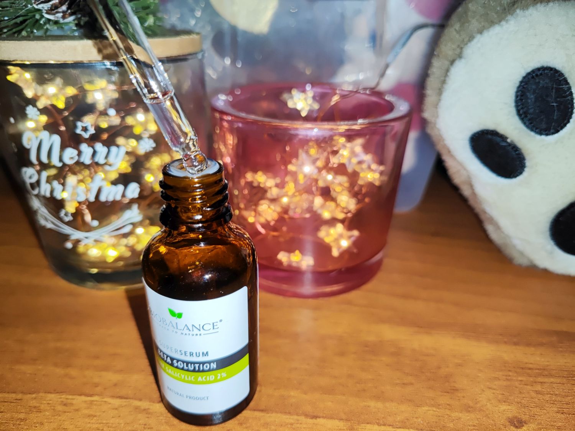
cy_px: 216
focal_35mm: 23
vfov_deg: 58.9
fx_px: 382
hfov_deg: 73.9
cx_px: 288
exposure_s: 1/100
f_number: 1.8
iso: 50
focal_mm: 5.4
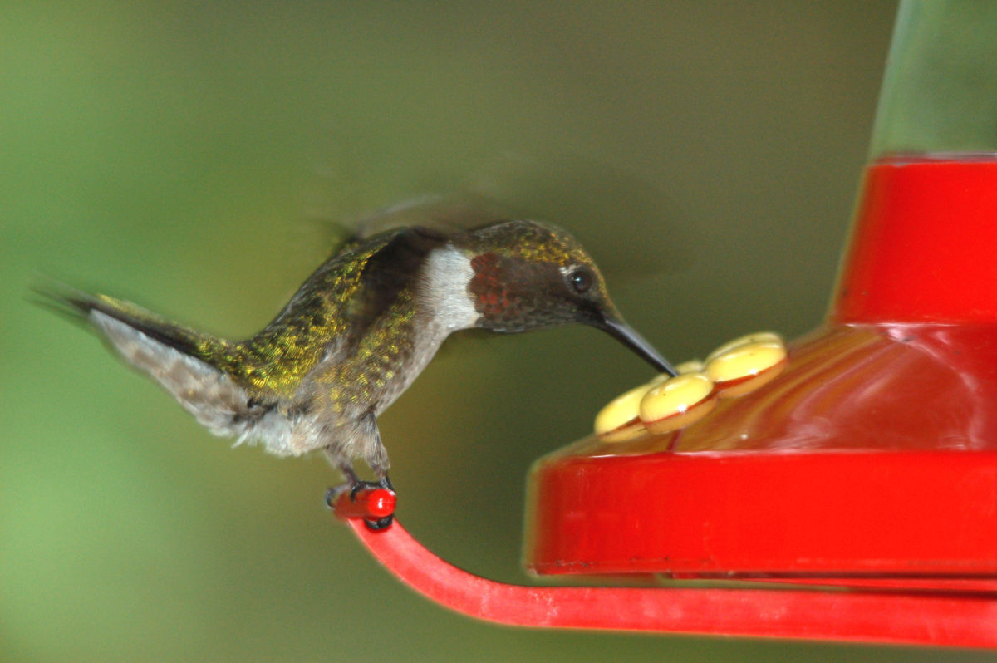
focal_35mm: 750
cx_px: 498
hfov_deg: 2.8
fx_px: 20753
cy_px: 332
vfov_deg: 1.8
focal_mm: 500
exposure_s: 1/100
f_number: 6.3
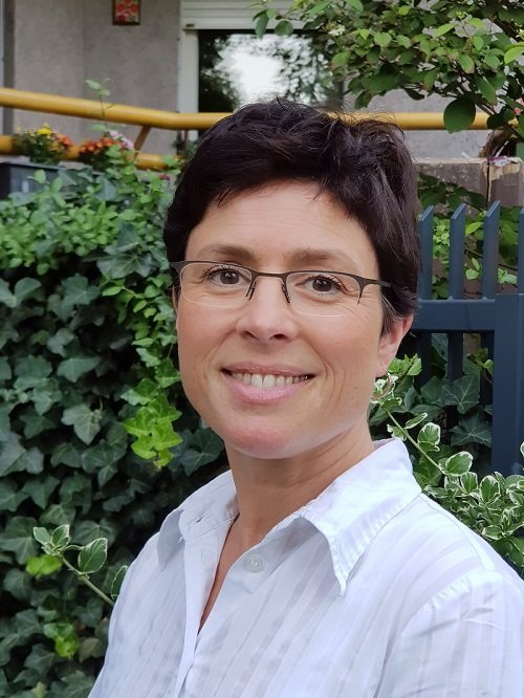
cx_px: 262
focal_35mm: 52
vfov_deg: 36.8
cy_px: 349
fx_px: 1049
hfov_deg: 28.1
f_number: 2.4
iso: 25
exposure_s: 1/48
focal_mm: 6
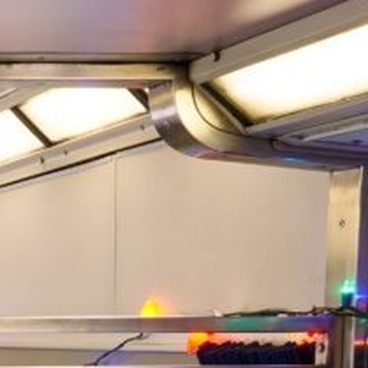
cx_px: -505
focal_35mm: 100
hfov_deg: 13.2
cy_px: 425
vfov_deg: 16.7
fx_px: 1203
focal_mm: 24
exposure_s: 2
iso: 100
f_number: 13
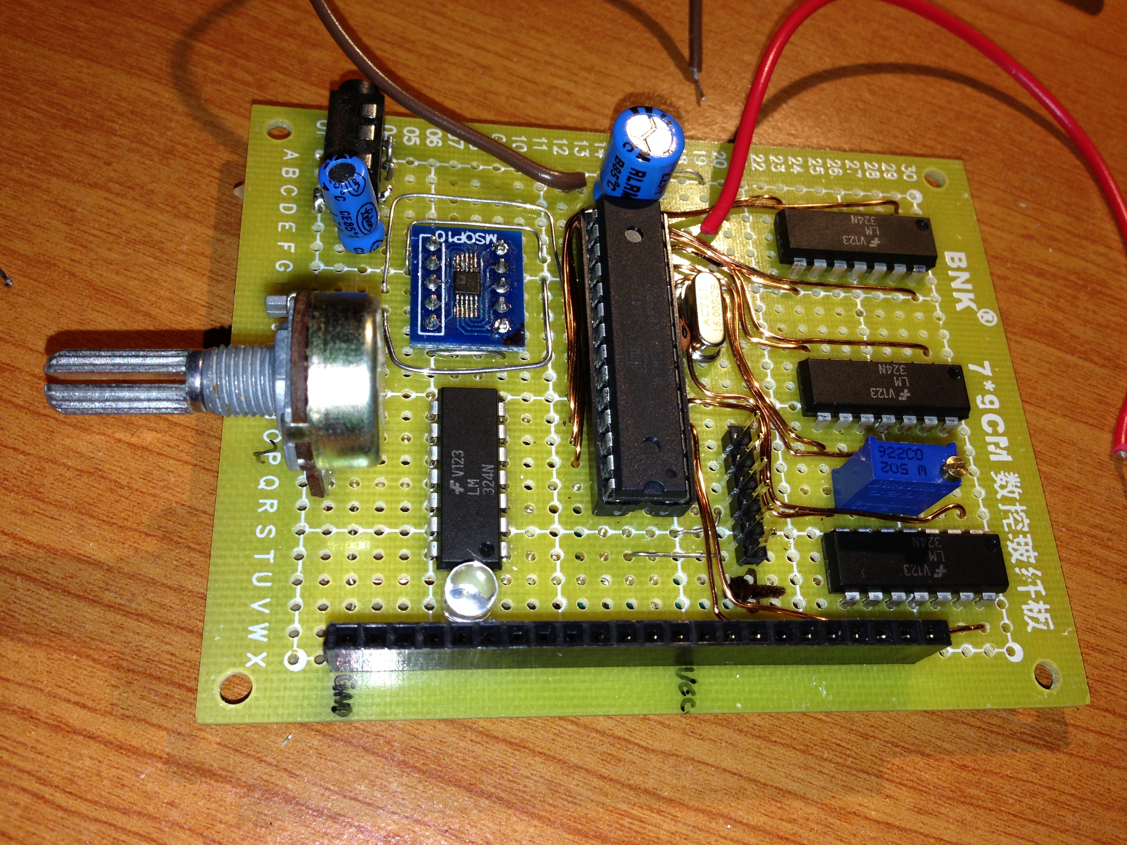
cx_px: 564
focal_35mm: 33
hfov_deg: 55.4
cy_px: 422
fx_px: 1074
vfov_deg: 42.9
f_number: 2.4
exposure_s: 1/165
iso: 50
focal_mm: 4.13
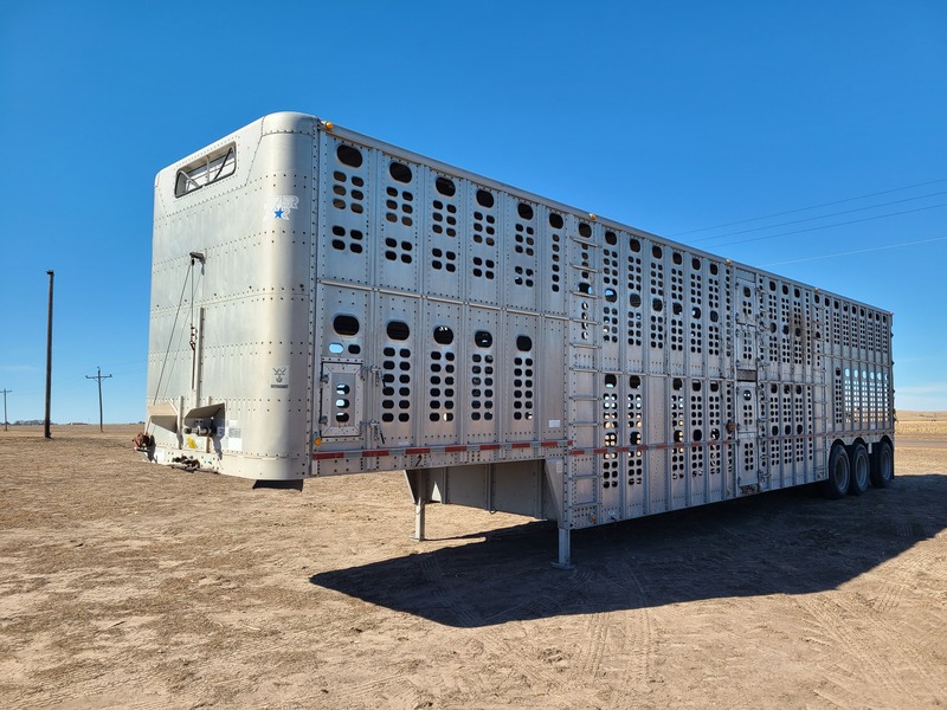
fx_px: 711
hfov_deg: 67.3
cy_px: 355
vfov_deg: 53.1
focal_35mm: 26
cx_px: 474
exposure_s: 1/1480
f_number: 1.8
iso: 40
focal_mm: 5.4
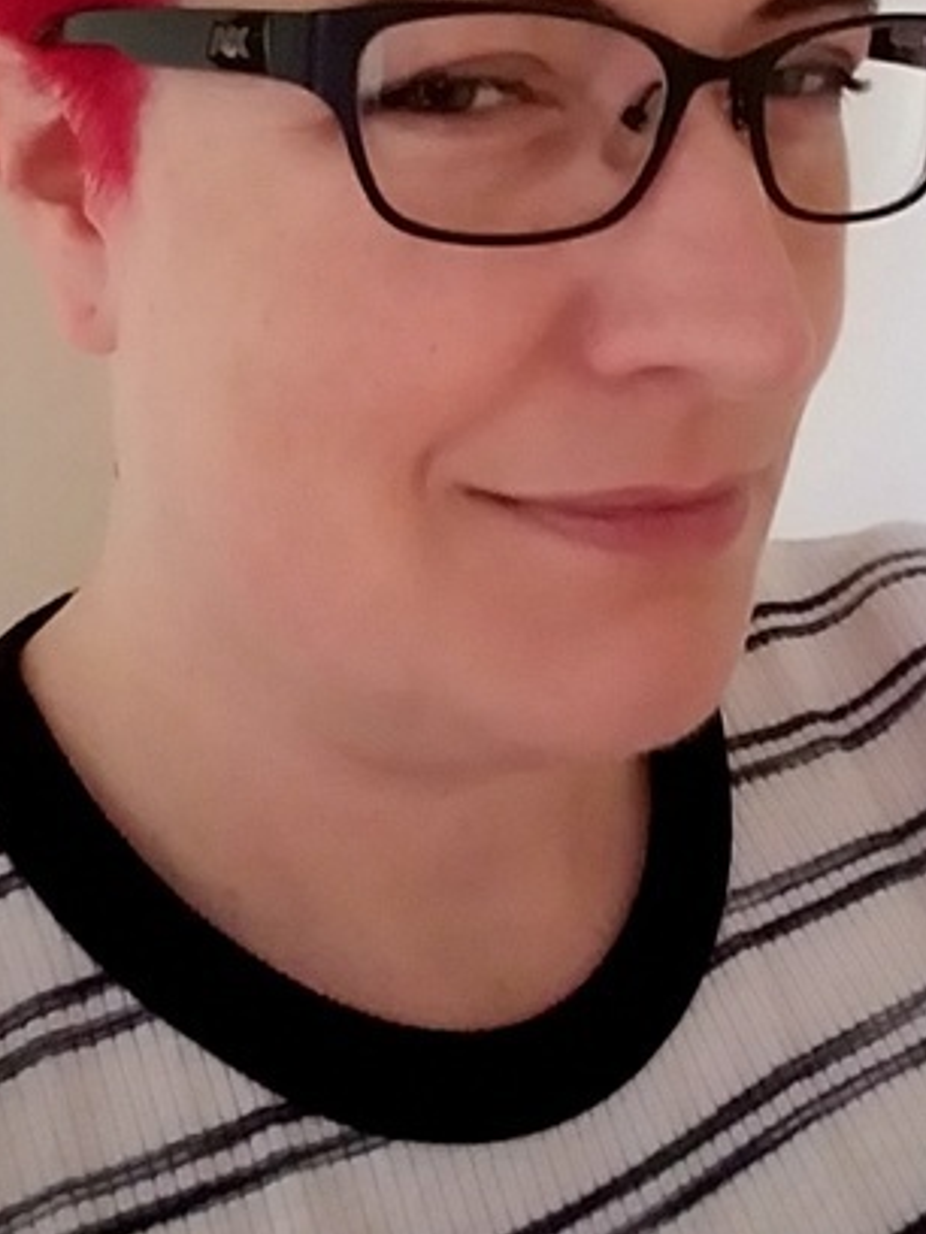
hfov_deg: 30.1
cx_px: 584
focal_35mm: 48
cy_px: 180
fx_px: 1712
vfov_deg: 37.6
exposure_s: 1/12
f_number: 1.7
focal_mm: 2.1
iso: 500
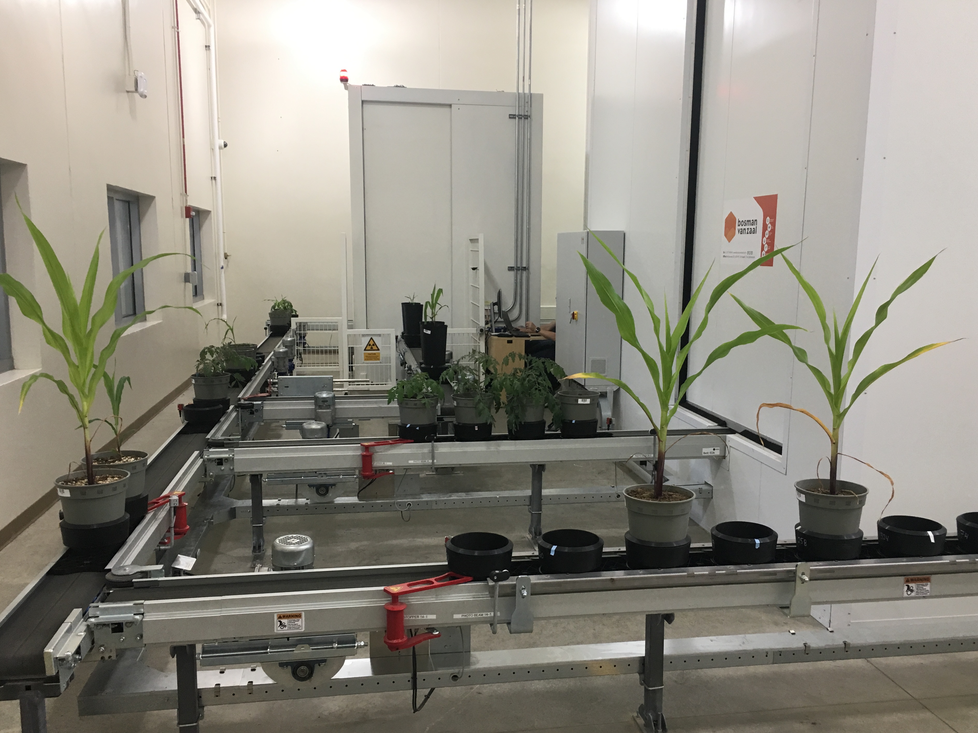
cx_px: 506
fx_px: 876
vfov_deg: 45.4
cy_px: 383
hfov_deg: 58.3
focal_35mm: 31
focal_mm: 4.15
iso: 40
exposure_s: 1/30
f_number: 2.2
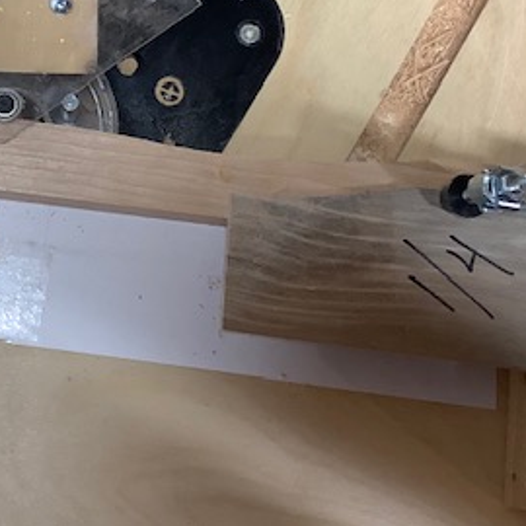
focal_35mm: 65
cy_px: 70
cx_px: 68
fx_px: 1117
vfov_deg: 25.8
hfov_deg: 25.8
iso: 100
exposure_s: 1/60
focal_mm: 3.3
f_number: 2.4
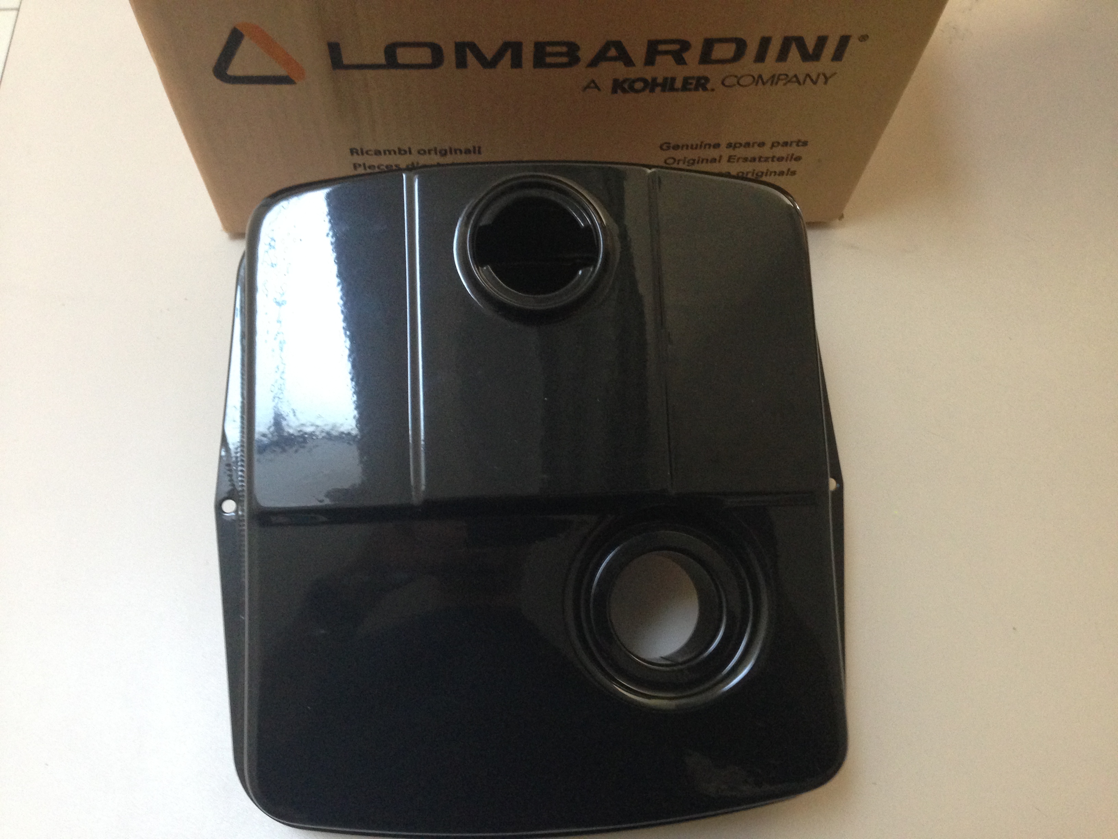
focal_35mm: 33
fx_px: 1066
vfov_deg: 42.9
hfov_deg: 55.4
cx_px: 559
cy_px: 420
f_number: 2.4
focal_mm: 4.12
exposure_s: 1/20
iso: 250
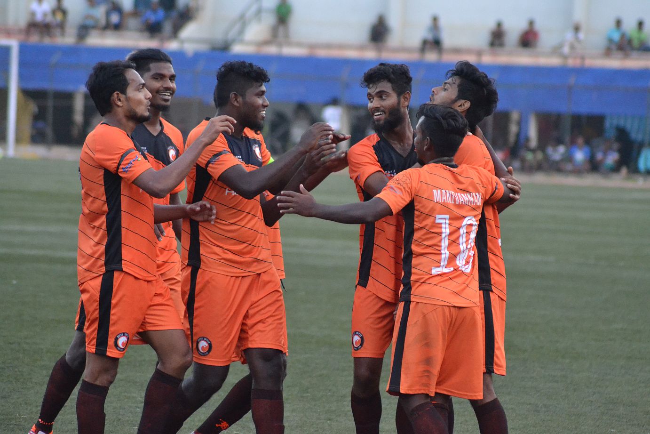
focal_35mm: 255
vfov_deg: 5.4
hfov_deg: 8.1
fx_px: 4605
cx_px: 325
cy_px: 217
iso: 3200
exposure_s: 1/500
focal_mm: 170
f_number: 4.5
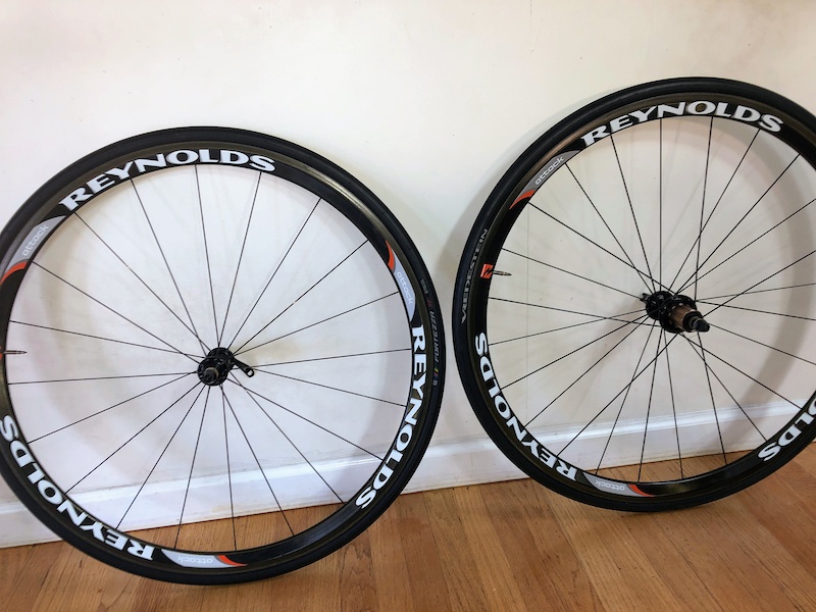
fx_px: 660
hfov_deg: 63.4
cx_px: 408
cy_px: 306
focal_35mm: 28
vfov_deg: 49.7
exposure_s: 1/22
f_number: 1.8
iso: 20
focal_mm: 4
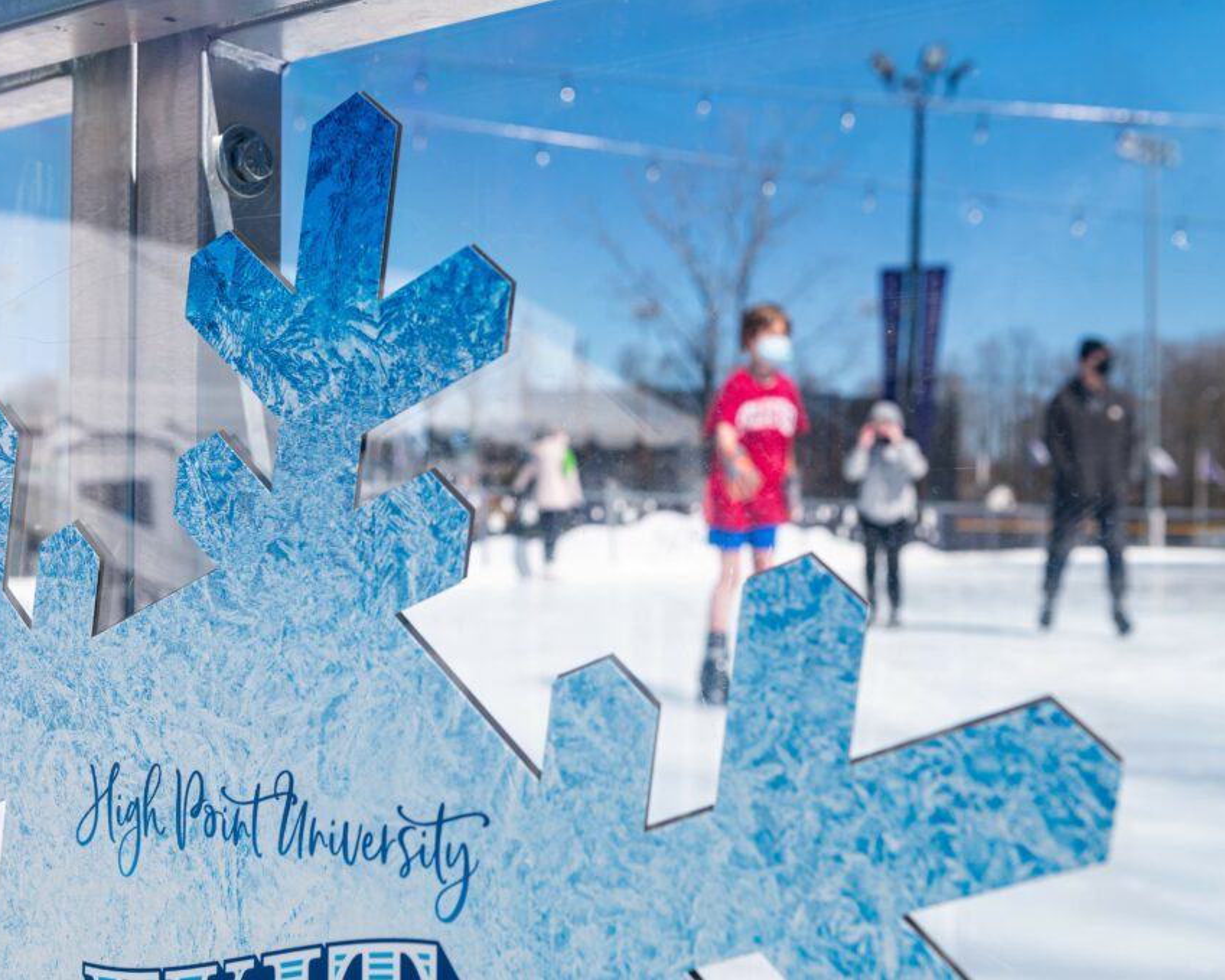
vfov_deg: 34.9
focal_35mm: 43
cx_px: 538
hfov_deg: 42.8
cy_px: 490
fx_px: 1559
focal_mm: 38
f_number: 5.6
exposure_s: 1/1000
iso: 200
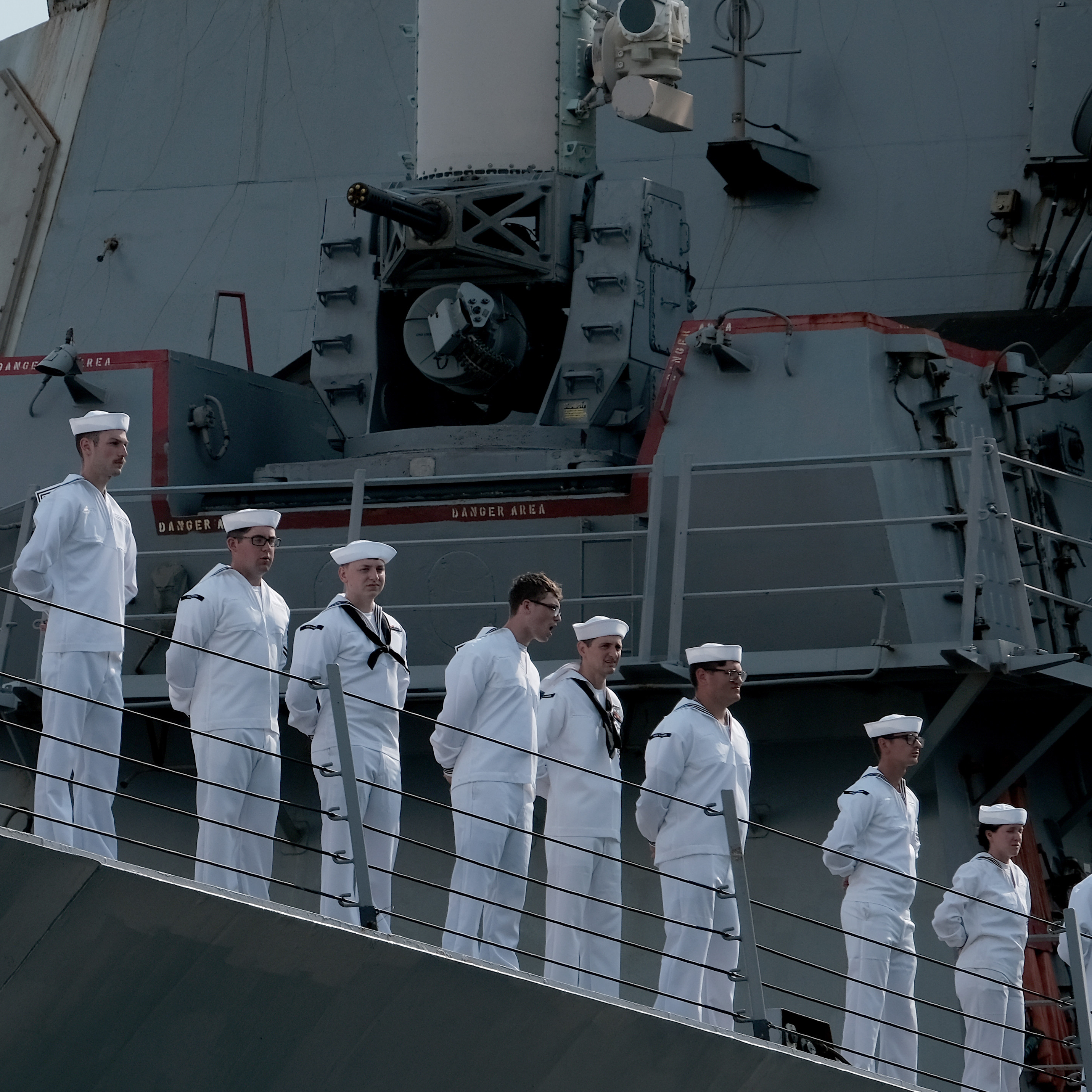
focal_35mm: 376
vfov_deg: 4.7
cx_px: 215
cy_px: 508
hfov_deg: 4.7
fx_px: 13420
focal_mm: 135
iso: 200
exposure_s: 1/1500
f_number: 5.6
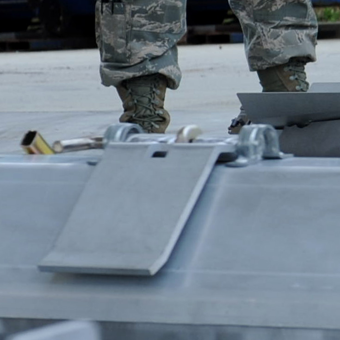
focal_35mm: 187
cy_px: 41
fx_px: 2078
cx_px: 918
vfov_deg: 9.3
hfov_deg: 8.3
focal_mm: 38
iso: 250
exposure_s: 1/320
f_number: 7.1
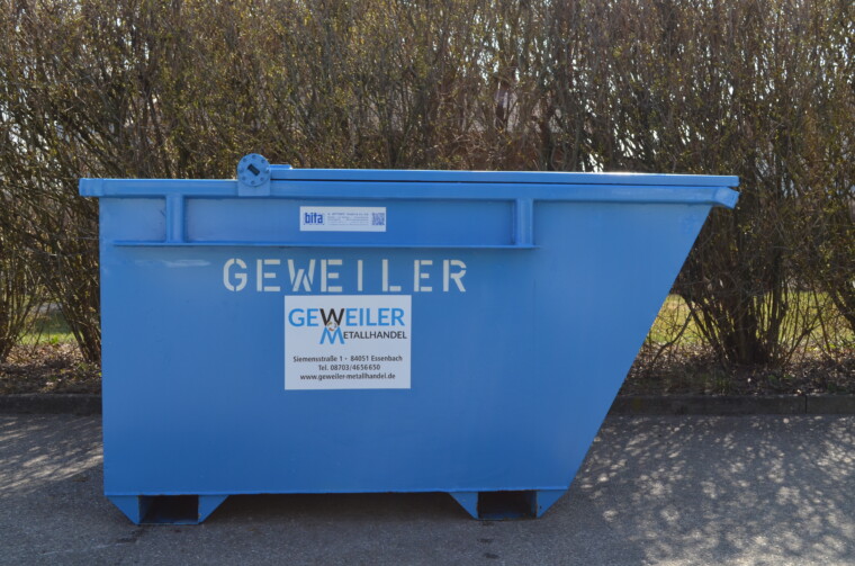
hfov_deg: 41.2
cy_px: 283
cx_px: 428
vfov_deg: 27.9
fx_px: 1137
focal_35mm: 48
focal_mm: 32
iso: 200
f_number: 7.1
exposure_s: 1/200
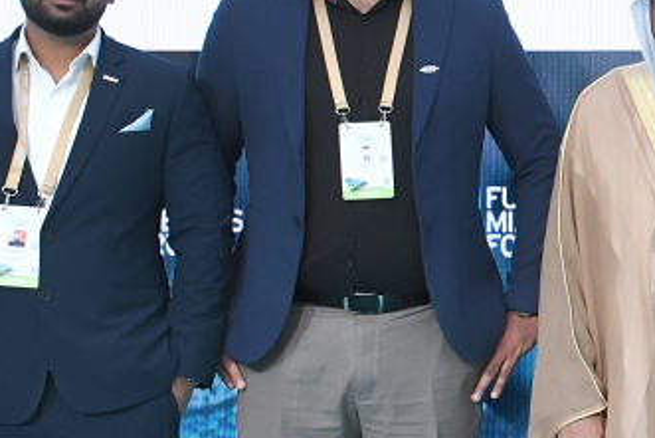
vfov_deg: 9.5
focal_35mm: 145
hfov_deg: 13.3
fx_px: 2639
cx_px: 993
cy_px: 168
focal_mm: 27
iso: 2000
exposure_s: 1/125
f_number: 9
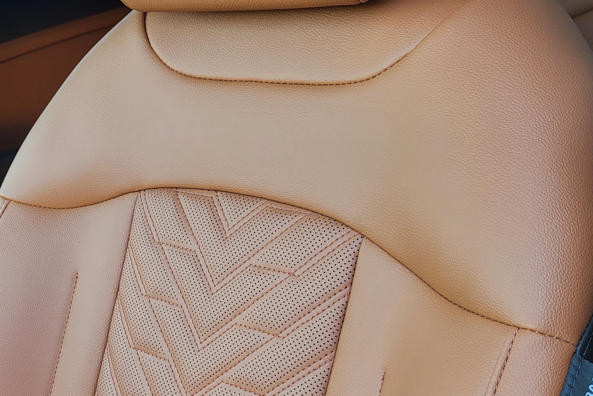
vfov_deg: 25.6
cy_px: 305
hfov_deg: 36.9
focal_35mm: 52
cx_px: 120
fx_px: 857
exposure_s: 1/120
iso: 50
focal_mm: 5.4
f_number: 1.8
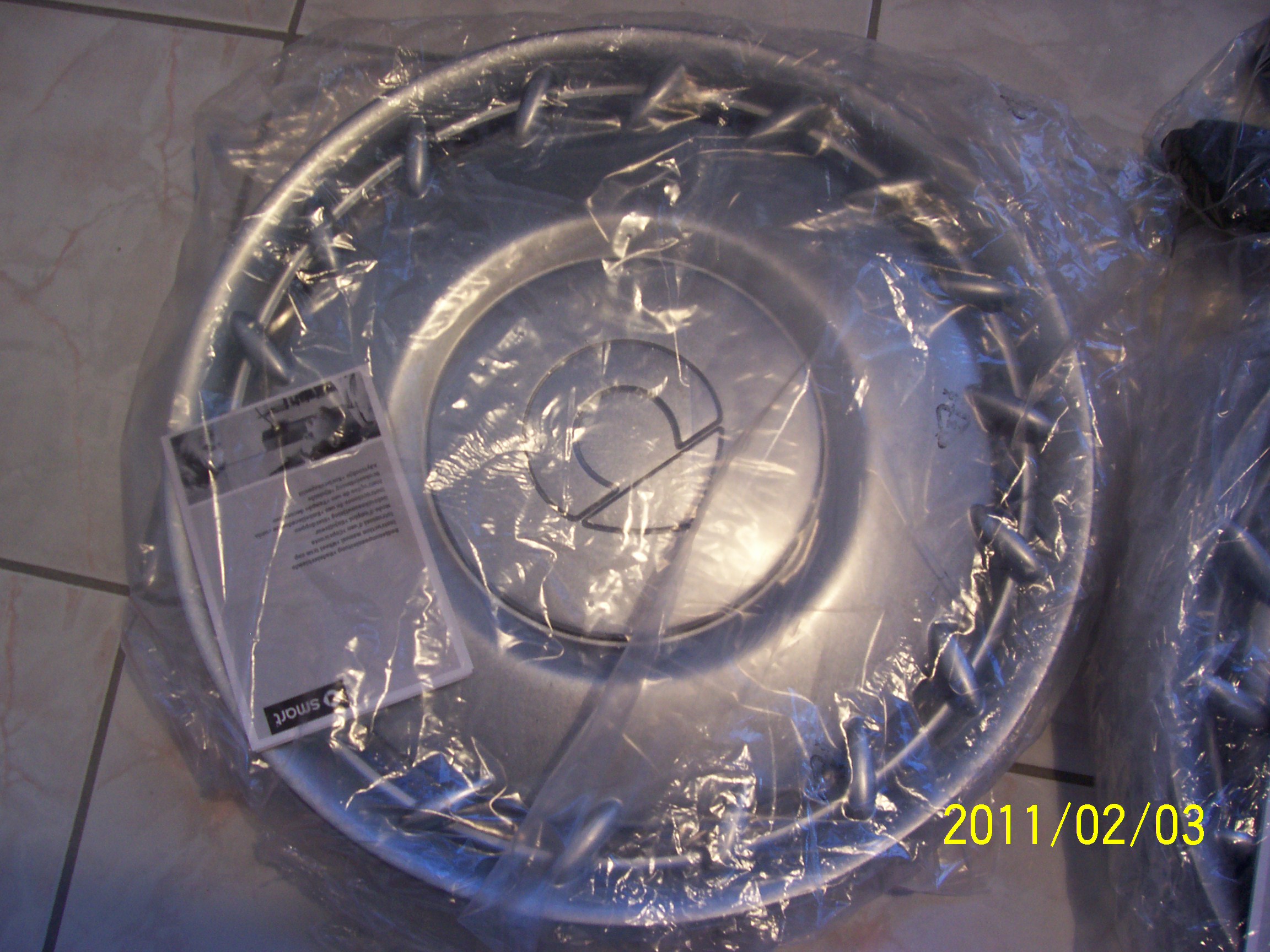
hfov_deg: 54.0
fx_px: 1247
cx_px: 635
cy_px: 476
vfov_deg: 41.8
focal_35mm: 34
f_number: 2.7
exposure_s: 1/32
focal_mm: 5.6
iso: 102
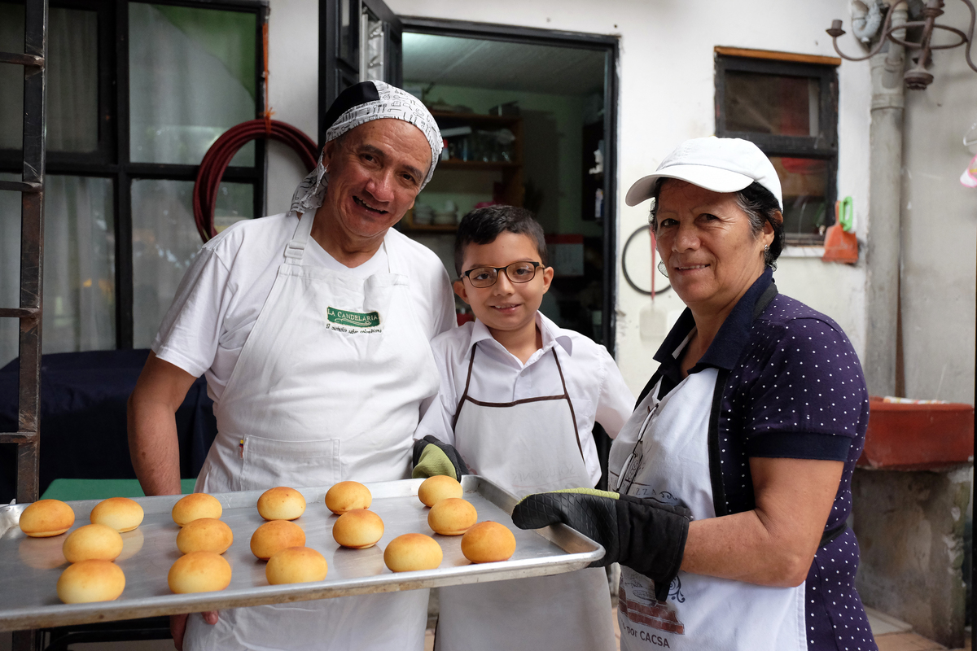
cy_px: 326
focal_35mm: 33
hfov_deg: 57.2
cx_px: 488
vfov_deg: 40.0
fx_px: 896
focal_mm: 22
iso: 2000
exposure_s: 1/160
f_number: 3.6
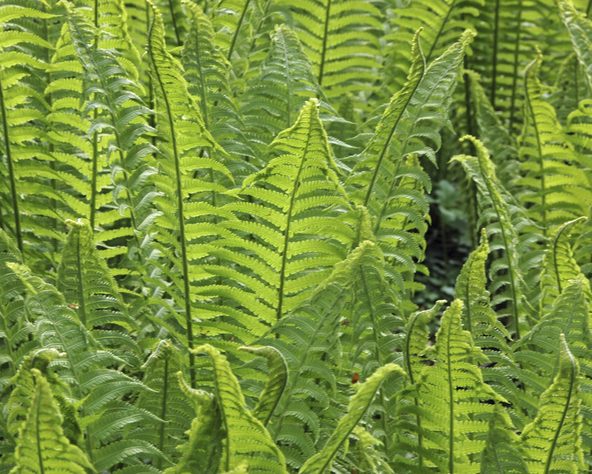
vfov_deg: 11.0
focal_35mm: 140
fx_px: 2453
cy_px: 237
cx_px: 236
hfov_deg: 13.8
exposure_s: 1/50
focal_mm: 82
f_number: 11
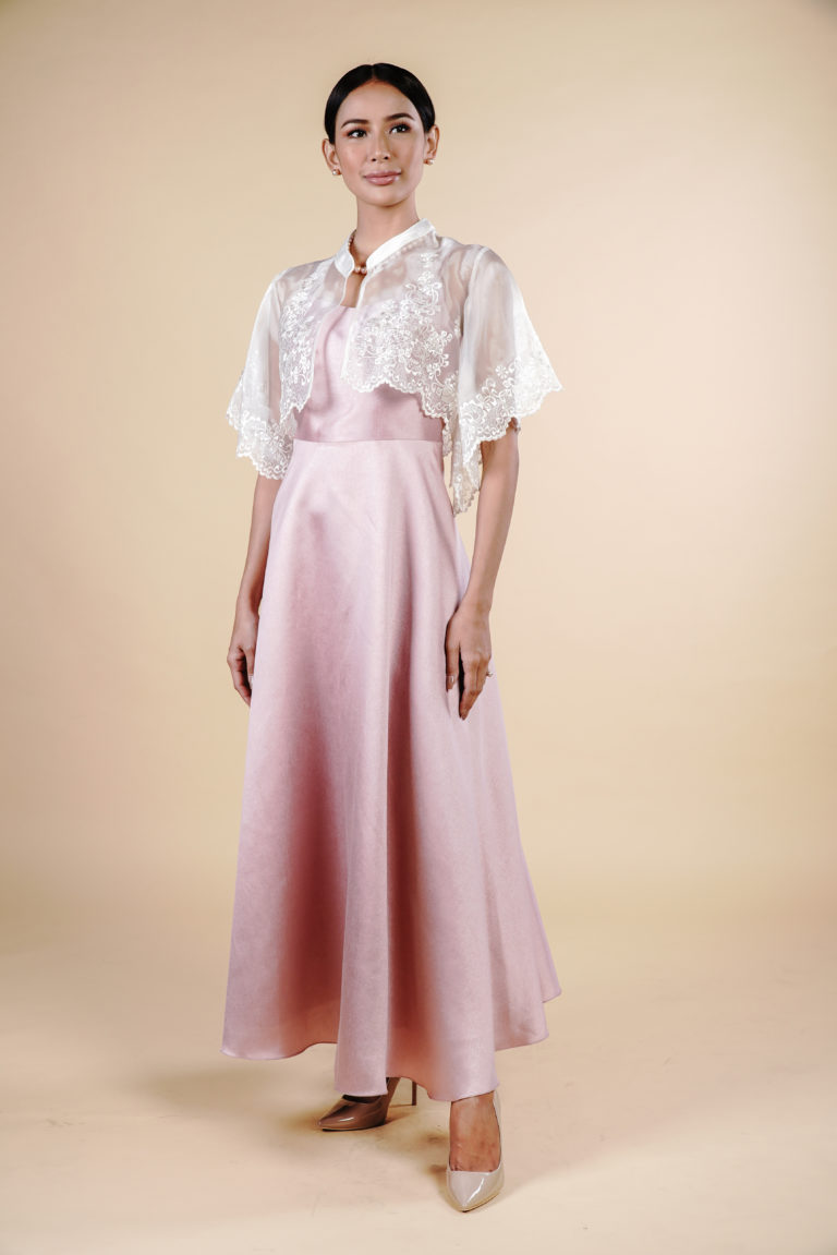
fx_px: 1603
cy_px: 628
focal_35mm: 46
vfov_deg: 42.7
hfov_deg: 29.3
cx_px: 418
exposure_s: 1/160
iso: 200
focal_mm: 31
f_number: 7.1
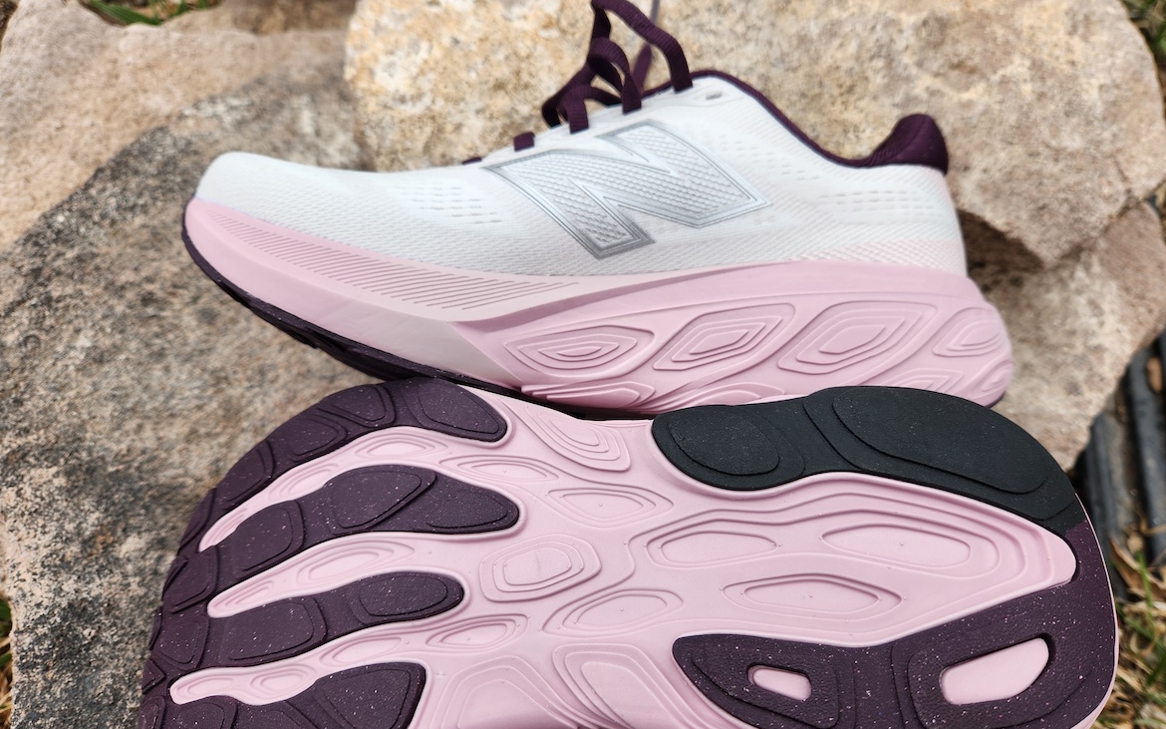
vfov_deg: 49.2
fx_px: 794
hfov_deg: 72.5
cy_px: 392
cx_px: 596
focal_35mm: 25
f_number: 1.8
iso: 20
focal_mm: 5.4
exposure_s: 1/883
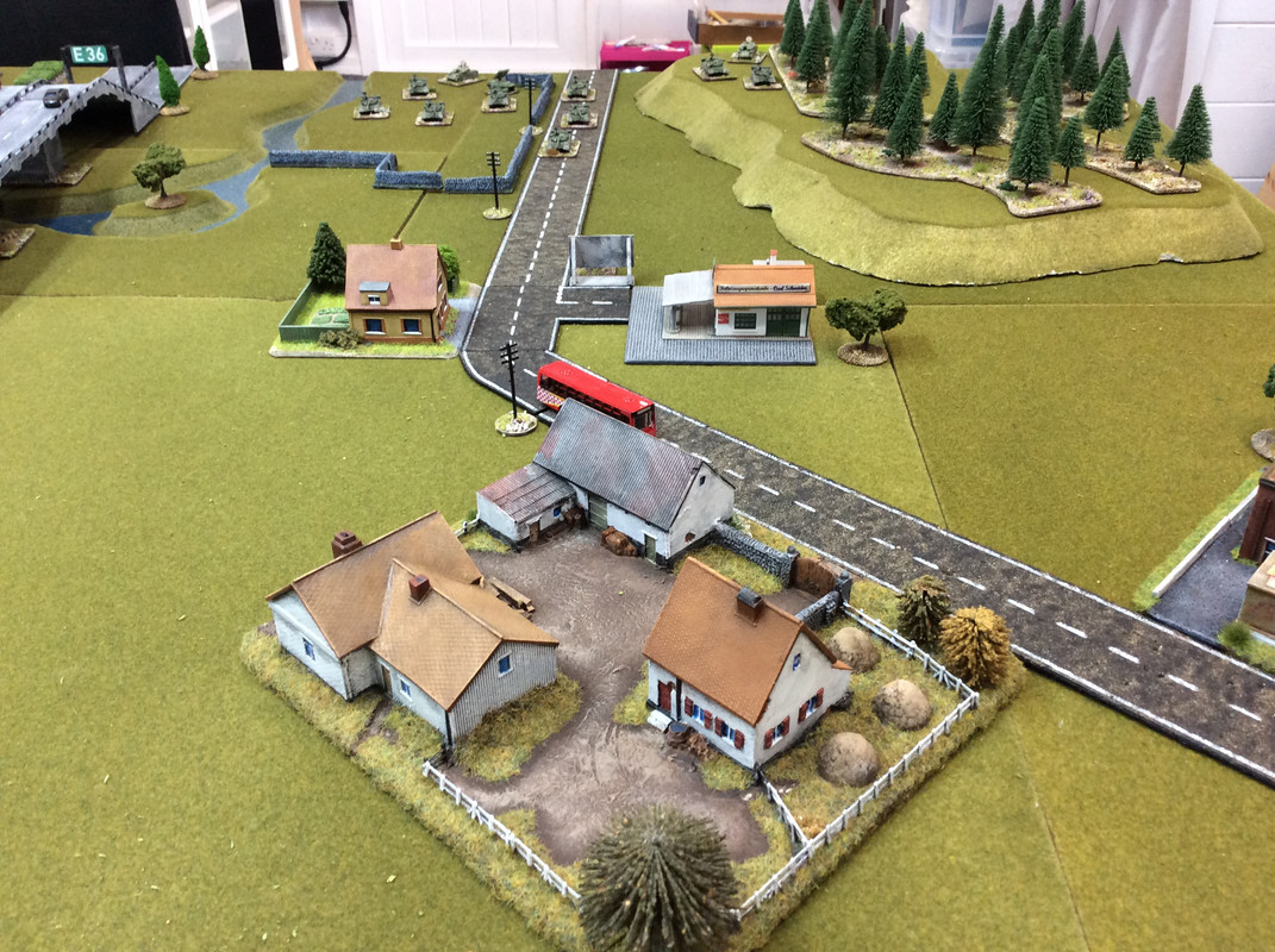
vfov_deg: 44.1
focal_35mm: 32
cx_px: 638
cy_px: 476
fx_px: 1177
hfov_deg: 56.9
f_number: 2.4
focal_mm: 3.3
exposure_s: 1/25
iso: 80
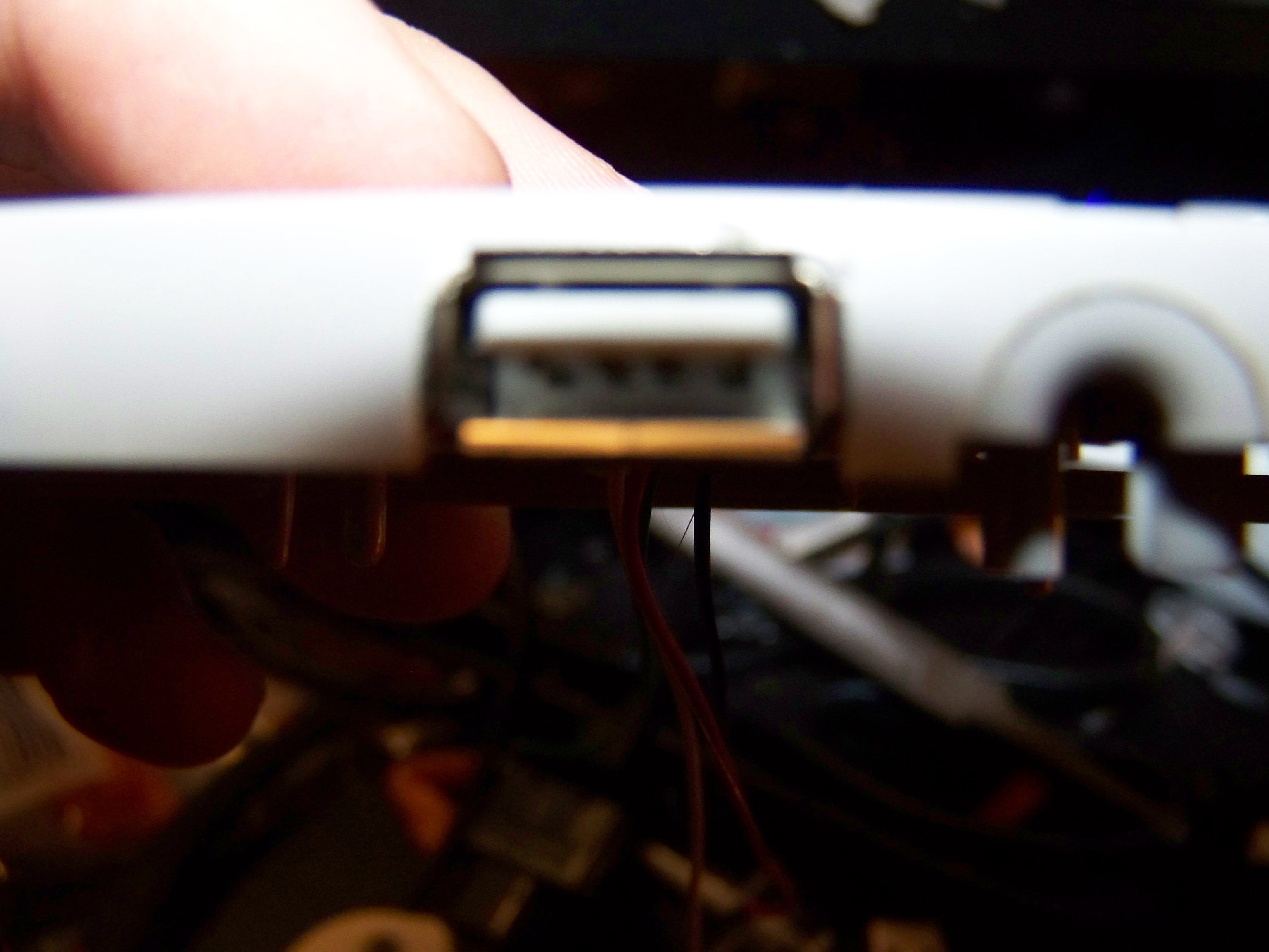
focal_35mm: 38
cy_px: 476
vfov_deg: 37.7
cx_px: 634
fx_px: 1393
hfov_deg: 49.0
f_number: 2.8
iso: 200
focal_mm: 6.3
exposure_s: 1/30
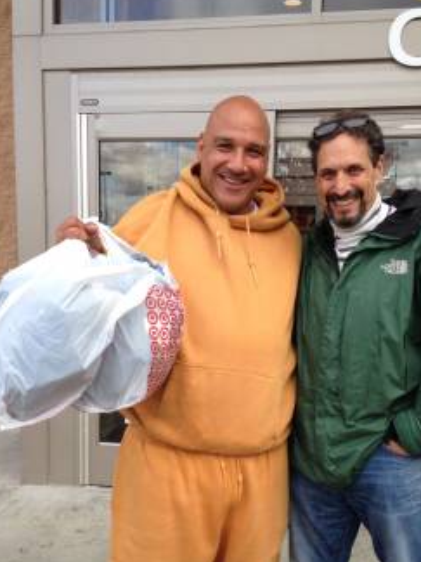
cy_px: 349
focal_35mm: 44
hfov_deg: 32.8
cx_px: 234
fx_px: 714
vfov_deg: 42.6
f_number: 2.4
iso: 50
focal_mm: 4.12
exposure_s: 1/354
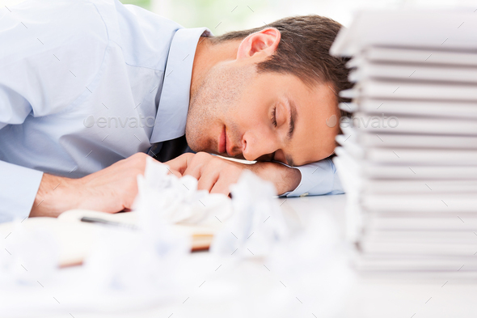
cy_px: 159
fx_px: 1298
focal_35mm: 98
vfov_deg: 14.0
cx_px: 238
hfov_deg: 20.8
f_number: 3.5
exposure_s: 1/200
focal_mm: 98
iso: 200
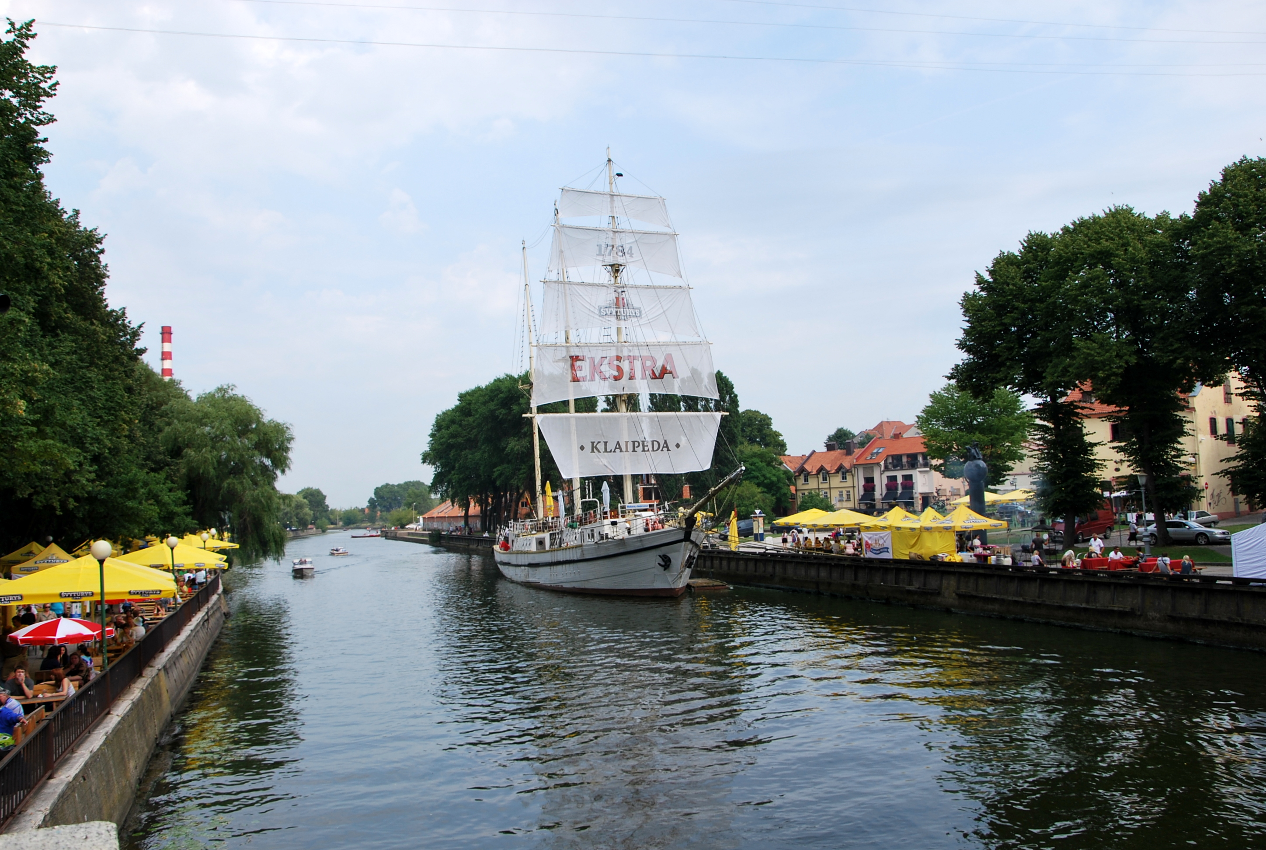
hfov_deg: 59.4
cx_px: 633
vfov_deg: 41.9
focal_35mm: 32
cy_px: 425
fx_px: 1110
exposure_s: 1/200
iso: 100
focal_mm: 21
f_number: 7.1
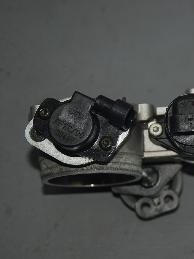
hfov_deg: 12.1
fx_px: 904
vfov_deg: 16.3
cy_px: 130
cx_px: 193
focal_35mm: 121
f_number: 4.8
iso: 100
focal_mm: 56
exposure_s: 1/125
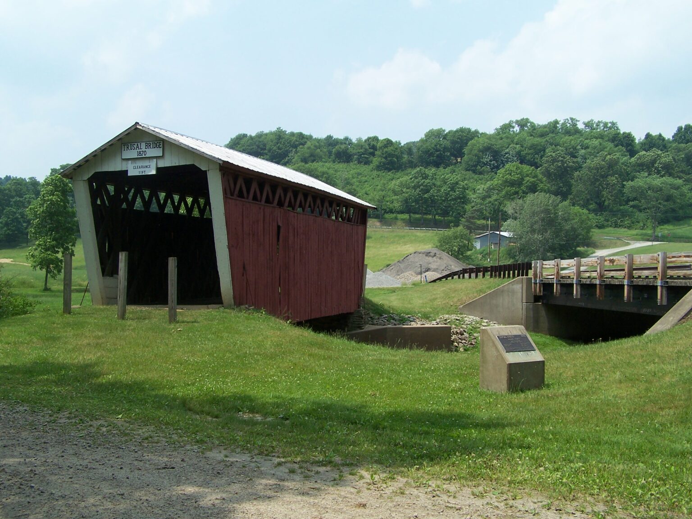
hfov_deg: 49.0
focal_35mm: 38
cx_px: 346
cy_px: 260
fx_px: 760
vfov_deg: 37.7
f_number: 4
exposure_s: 1/750
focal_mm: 6.3
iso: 80
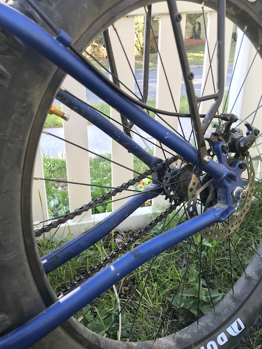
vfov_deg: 61.7
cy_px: 178
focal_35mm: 29
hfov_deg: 48.2
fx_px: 293
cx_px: 135
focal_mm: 3.99
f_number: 1.8
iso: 32
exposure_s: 1/92
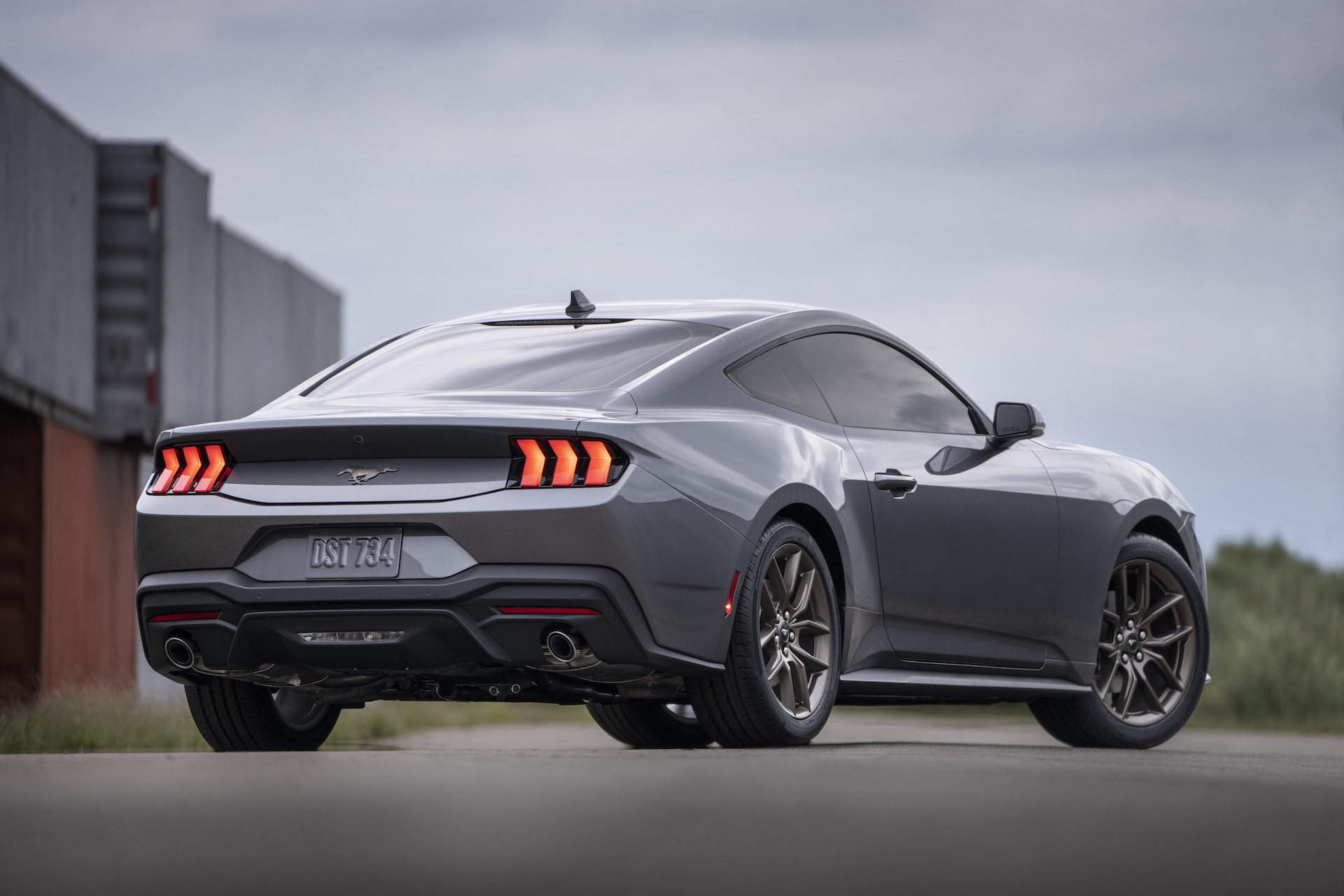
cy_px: 448
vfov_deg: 3.9
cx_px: 672
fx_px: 13140
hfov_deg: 5.9
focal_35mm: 352
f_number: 5.6
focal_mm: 352
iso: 500
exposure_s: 1/60
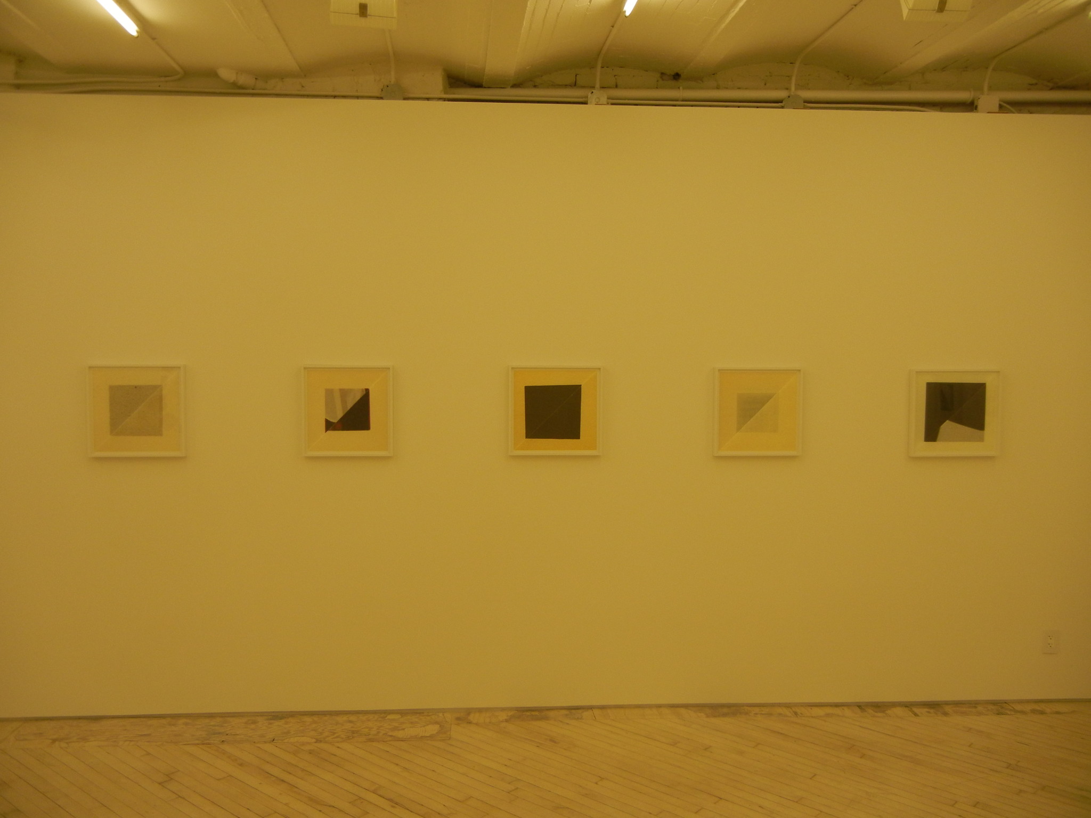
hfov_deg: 60.0
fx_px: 946
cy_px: 409
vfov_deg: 46.8
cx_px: 546
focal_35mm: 30
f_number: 3.5
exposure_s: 1/212
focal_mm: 5.4
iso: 160
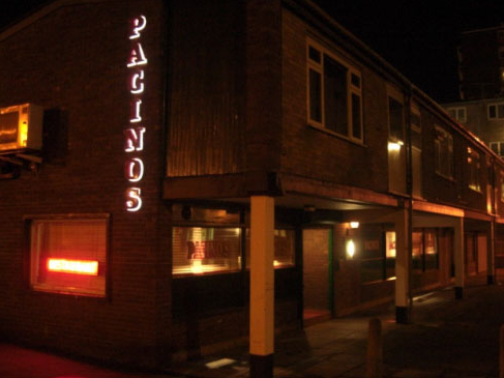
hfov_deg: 47.9
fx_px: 568
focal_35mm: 39
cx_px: 257
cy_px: 185
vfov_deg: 36.8
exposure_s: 1/8
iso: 800
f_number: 2.8
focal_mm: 7.9
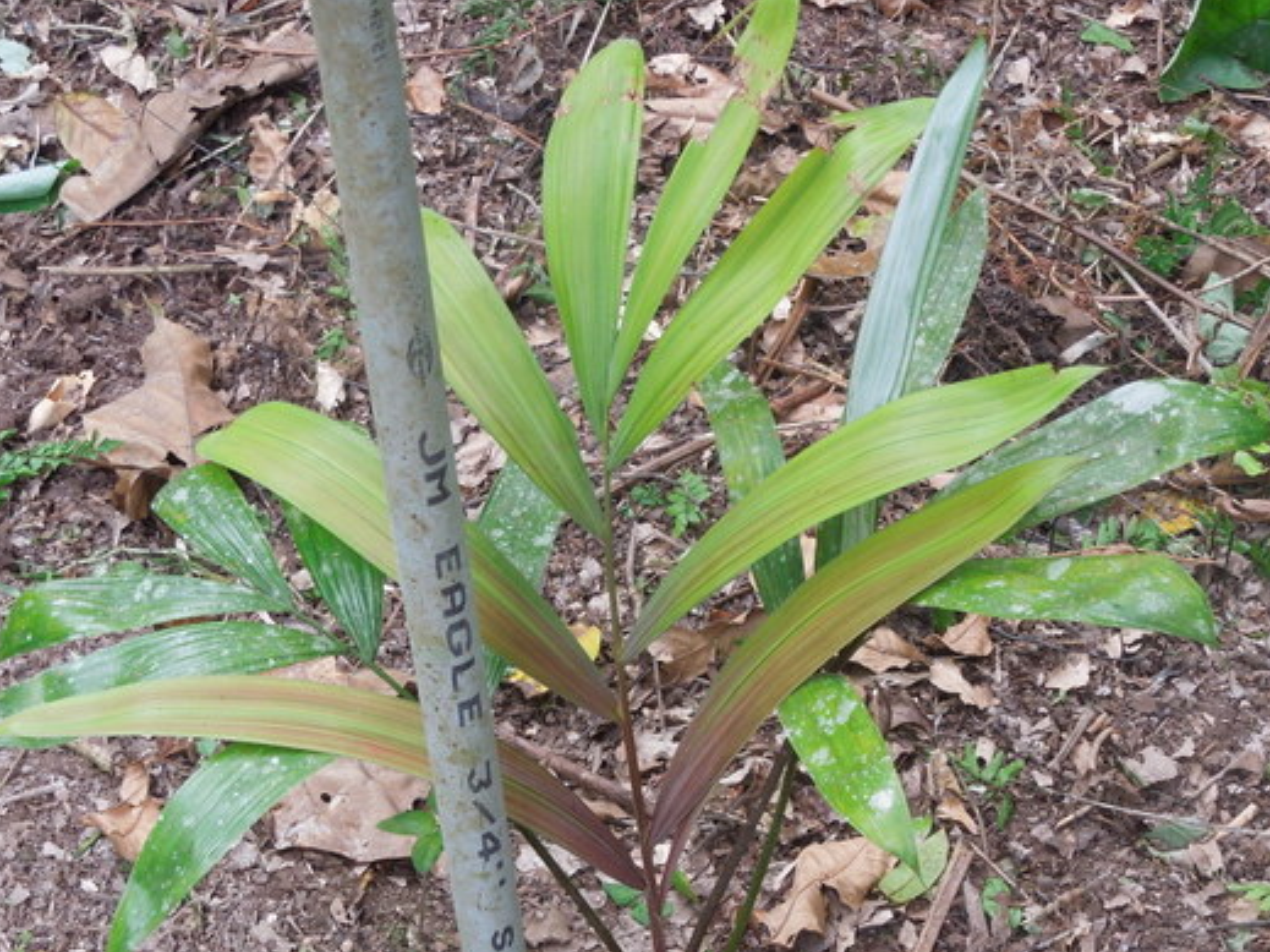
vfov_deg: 15.7
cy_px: 705
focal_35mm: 94
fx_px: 3448
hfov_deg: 20.8
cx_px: 768
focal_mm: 11
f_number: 4.3
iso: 110
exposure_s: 1/50
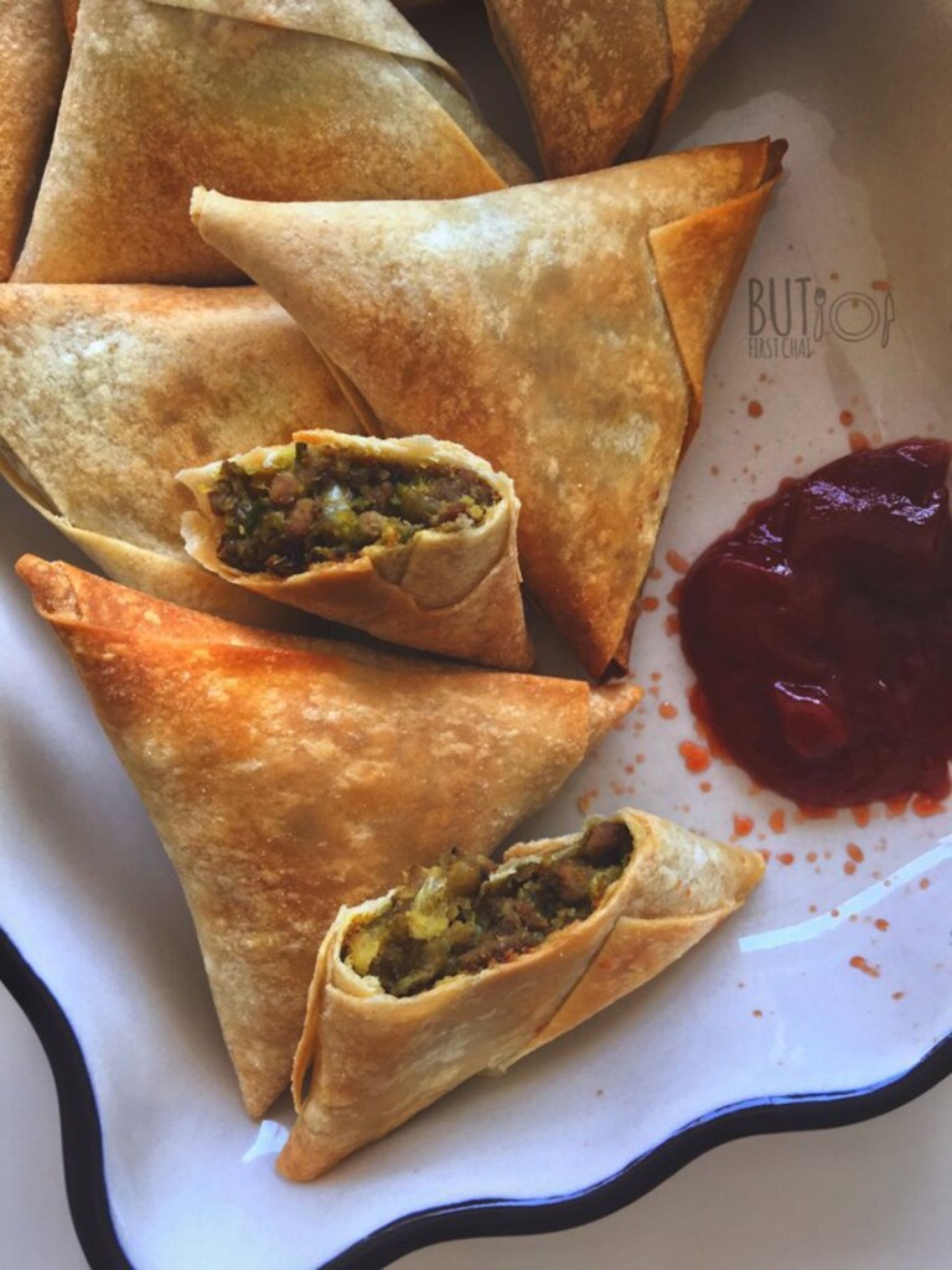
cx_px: 476
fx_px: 1063
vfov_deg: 61.7
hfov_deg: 48.2
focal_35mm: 29
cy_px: 635
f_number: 2.2
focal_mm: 4.15
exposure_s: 1/50
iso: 32
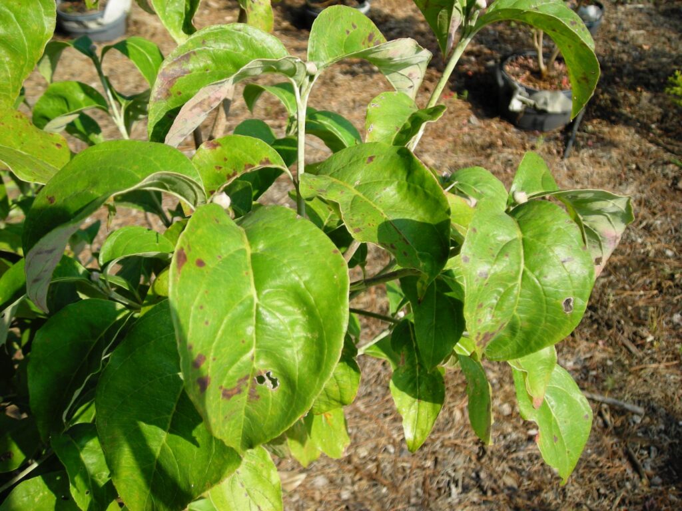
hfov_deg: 49.0
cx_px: 341
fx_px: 749
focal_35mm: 38
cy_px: 256
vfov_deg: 37.7
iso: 50
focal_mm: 6.3
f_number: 3.2
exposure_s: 1/314
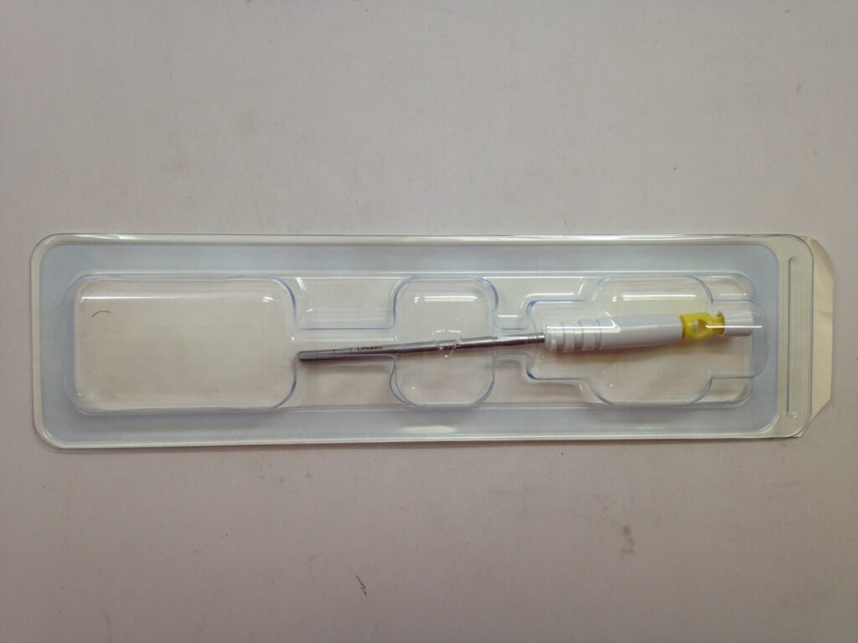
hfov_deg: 55.4
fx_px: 818
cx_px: 429
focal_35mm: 33
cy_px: 322
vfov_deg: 42.9
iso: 50
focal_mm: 4.12
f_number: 2.4
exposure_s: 1/60
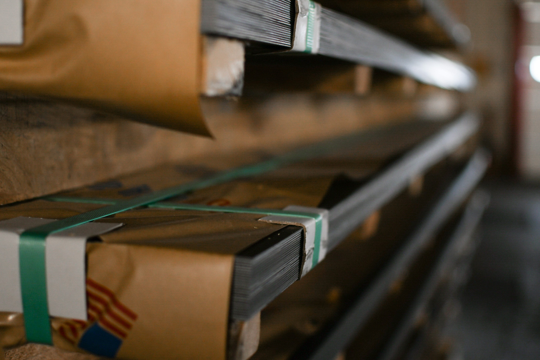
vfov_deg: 26.0
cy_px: 180
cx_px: 270
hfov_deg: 38.2
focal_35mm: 52
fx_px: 780
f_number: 2
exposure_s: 1/80
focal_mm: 35
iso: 500
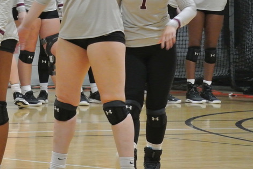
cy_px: 10
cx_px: -32
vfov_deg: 3.2
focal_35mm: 429
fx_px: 3017
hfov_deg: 4.8
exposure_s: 1/60
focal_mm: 69
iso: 1600
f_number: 4.8
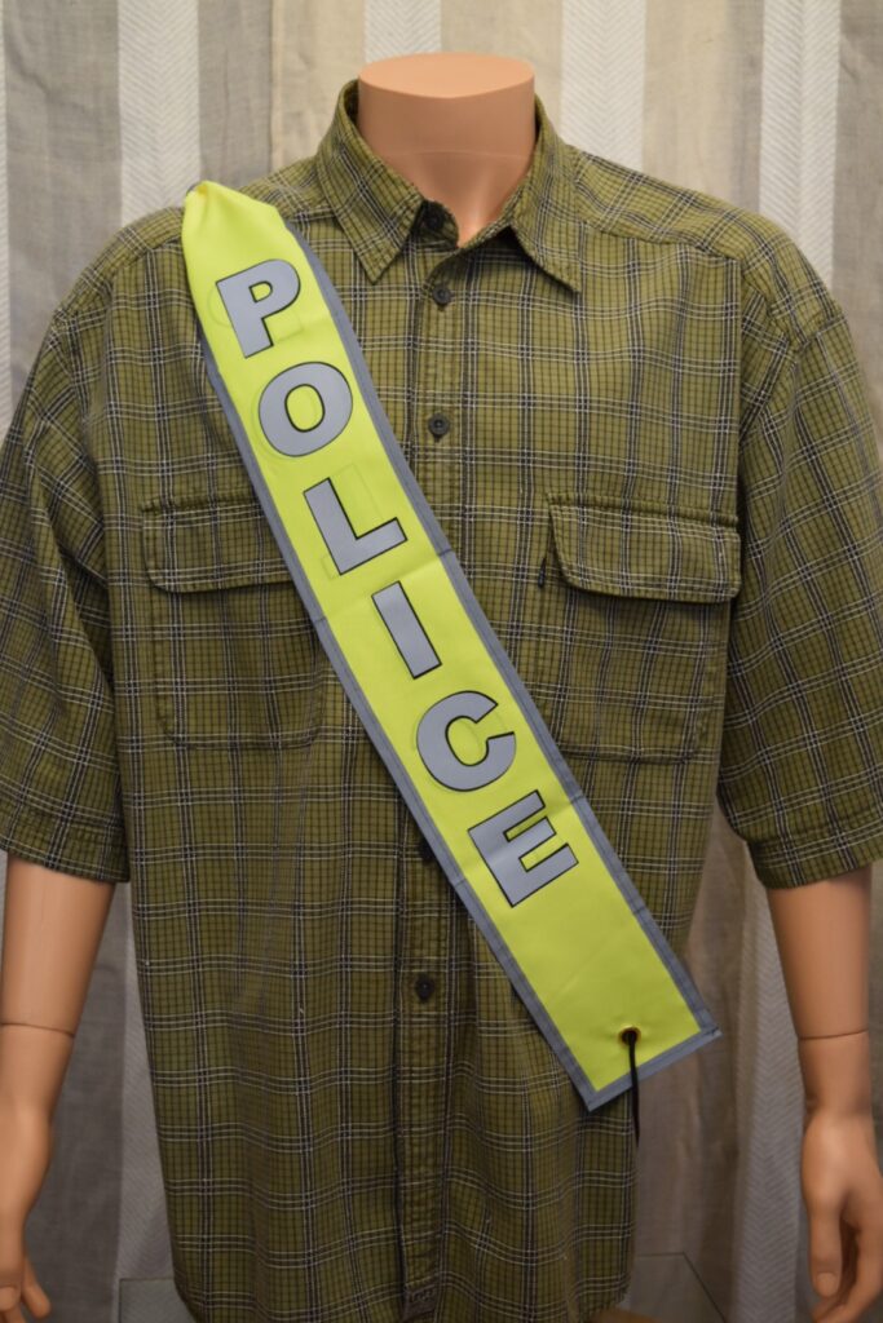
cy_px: 662
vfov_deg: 33.4
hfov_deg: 22.6
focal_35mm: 60
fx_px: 2207
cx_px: 442
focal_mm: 40
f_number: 5
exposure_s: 1/60
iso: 900
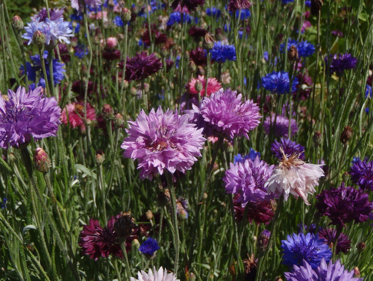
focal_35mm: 37
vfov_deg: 38.8
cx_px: 186
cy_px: 140
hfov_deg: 50.1
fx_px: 399
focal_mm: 6.64
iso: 80
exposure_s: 1/100
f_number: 13
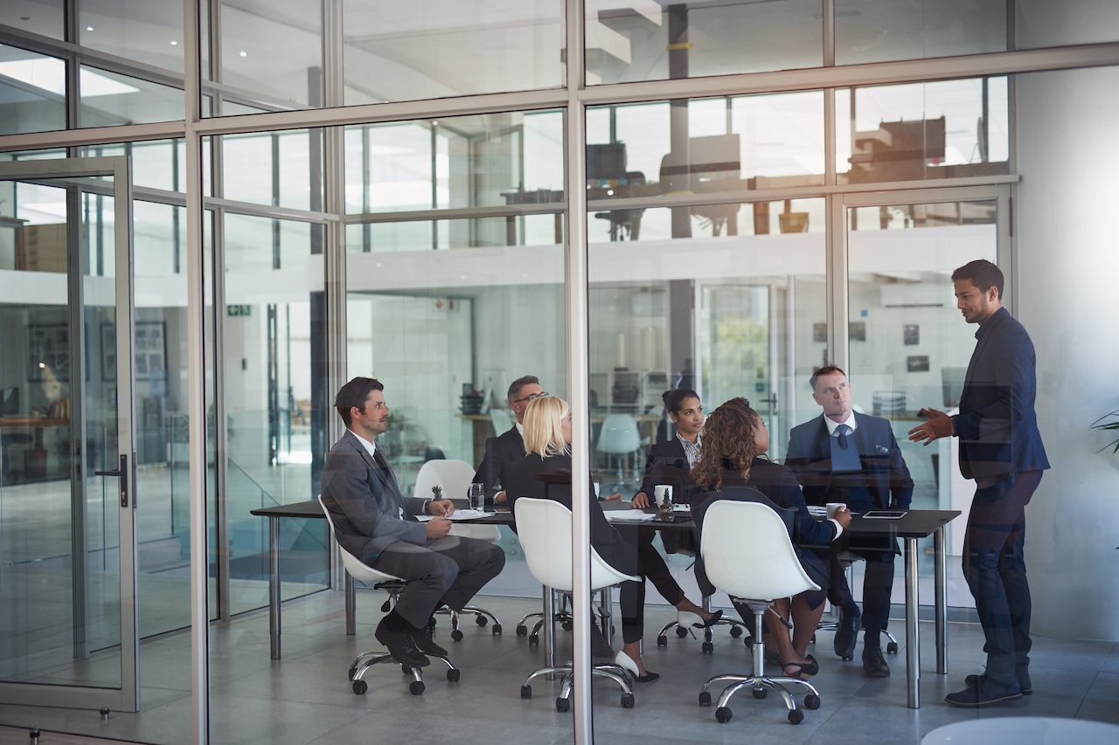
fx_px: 1554
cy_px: 372
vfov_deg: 27.0
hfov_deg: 39.6
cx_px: 560
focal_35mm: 50
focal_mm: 50
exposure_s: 1/500
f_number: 1.8
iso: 800
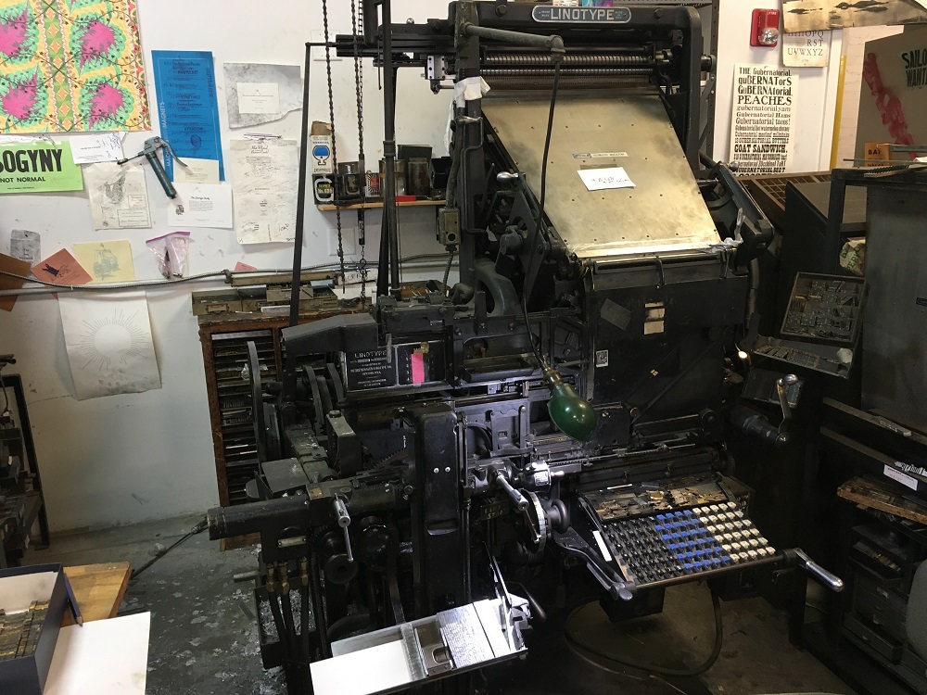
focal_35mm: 29
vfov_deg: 48.2
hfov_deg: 61.7
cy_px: 348
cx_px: 464
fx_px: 777
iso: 100
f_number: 2.2
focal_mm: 4.15
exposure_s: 1/30
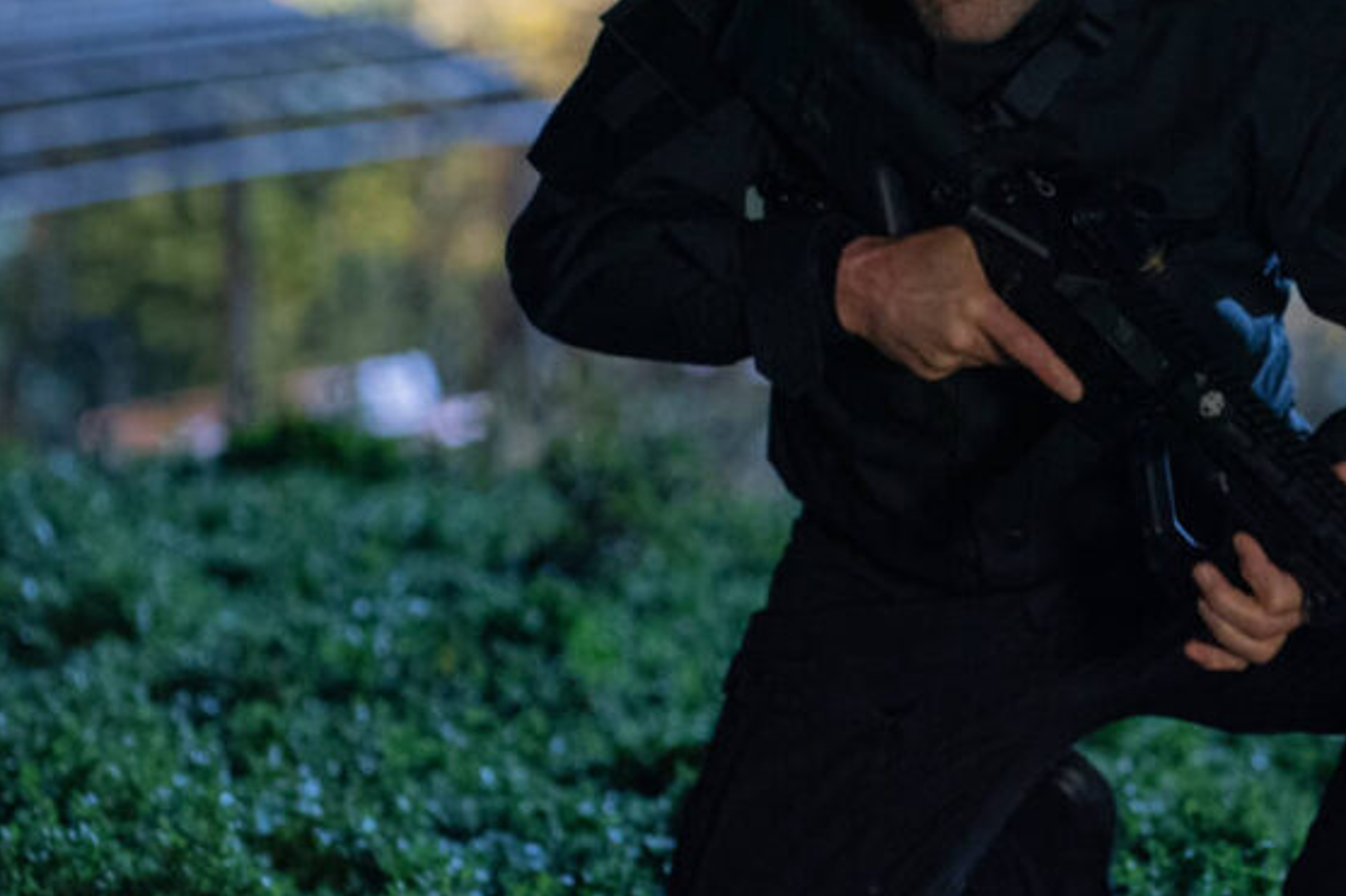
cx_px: 918
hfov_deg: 12.6
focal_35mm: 163
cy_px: 374
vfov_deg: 8.4
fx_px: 6092
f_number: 2.5
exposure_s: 1/125
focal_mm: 85
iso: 5000
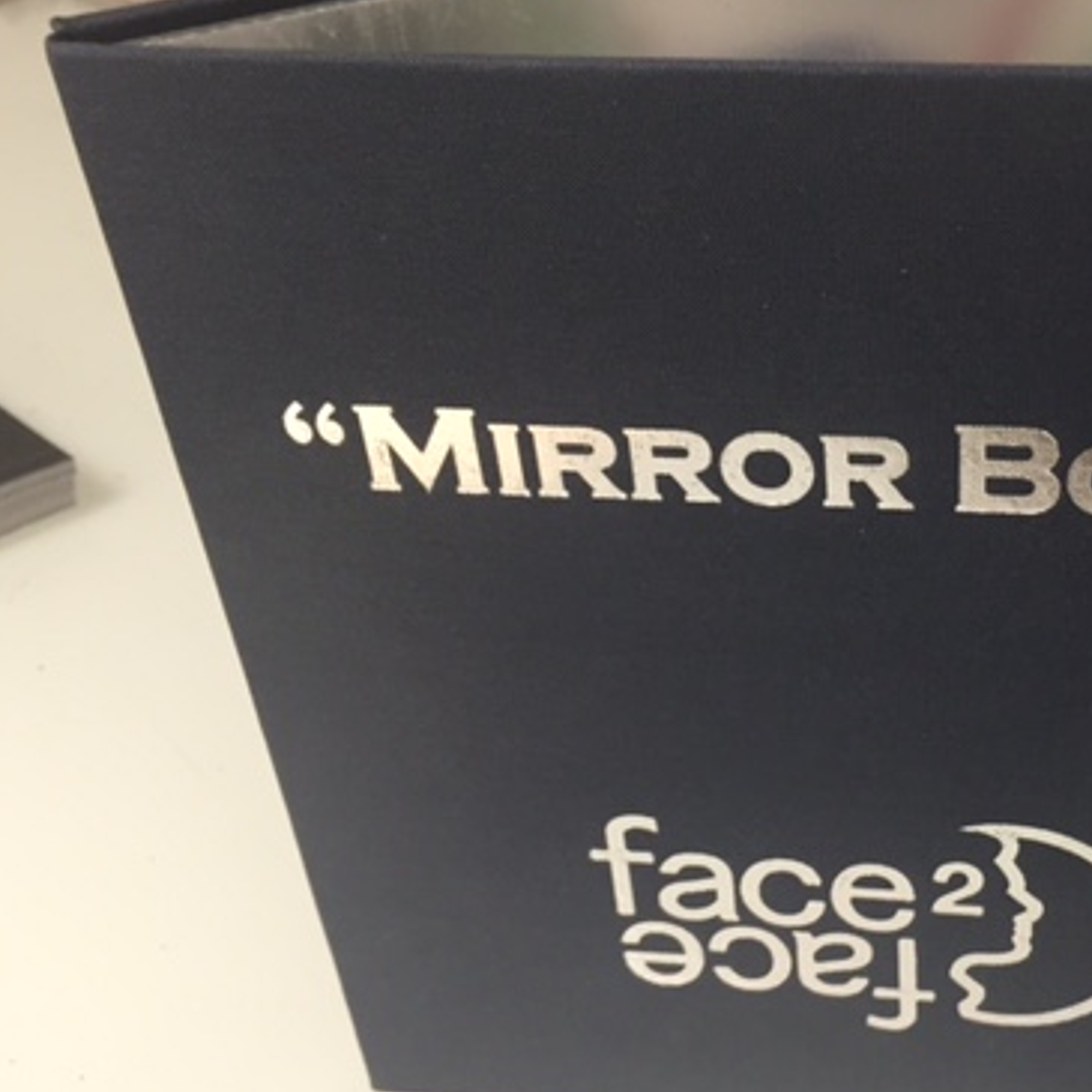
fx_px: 1606
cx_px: 921
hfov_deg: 35.9
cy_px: 533
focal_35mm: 45
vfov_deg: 37.5
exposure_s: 1/30
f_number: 2.2
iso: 100
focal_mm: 4.15
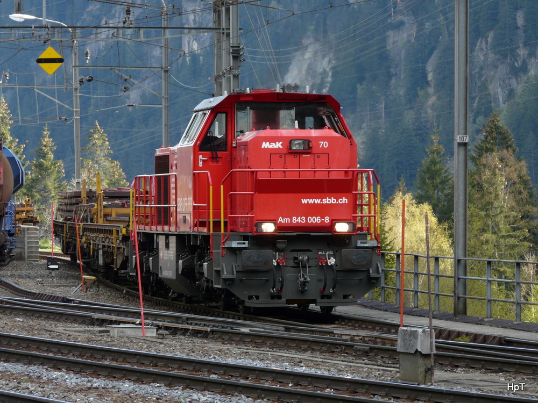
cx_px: 269
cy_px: 202
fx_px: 3792
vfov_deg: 6.1
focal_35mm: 244
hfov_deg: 8.1
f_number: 4
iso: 100
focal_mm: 40
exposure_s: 1/125
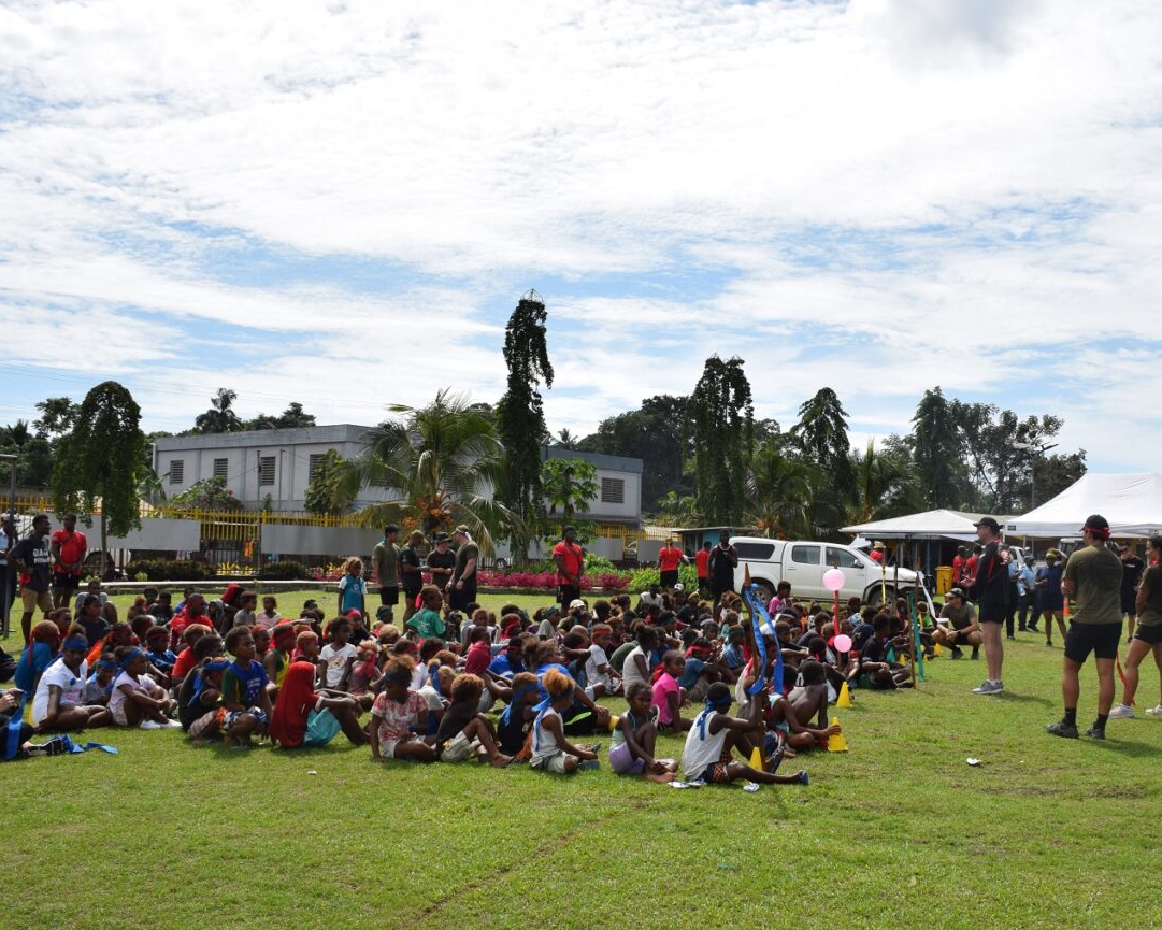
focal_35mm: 36
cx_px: 735
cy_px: 475
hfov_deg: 49.7
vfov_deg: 41.2
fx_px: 1238
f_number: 11
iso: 200
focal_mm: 18
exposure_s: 1/500
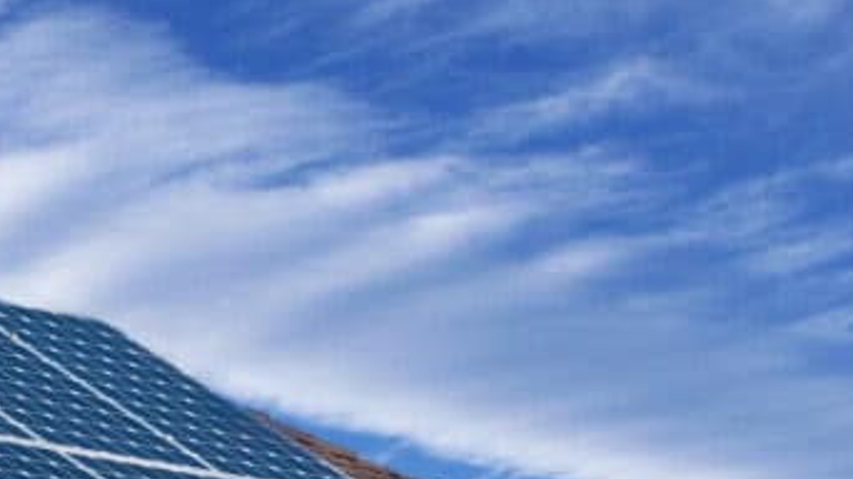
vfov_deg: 3.4
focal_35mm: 354
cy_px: 568
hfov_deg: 6.1
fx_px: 7993
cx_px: -70
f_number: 5.6
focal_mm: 75
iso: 200
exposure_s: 1/500
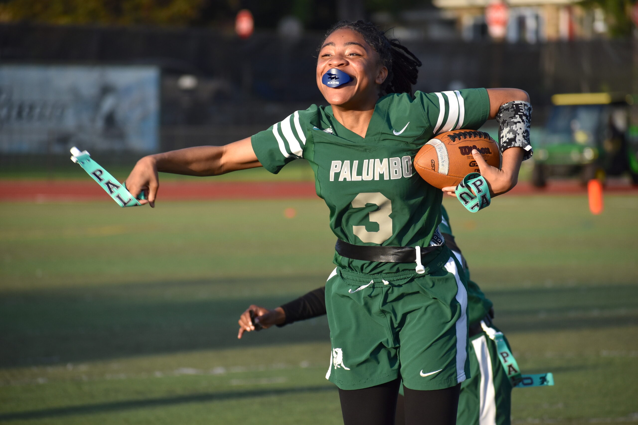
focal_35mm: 248
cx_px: 319
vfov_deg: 5.6
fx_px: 4387
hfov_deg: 8.3
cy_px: 212
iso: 400
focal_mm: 165
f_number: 5.3
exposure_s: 1/1250
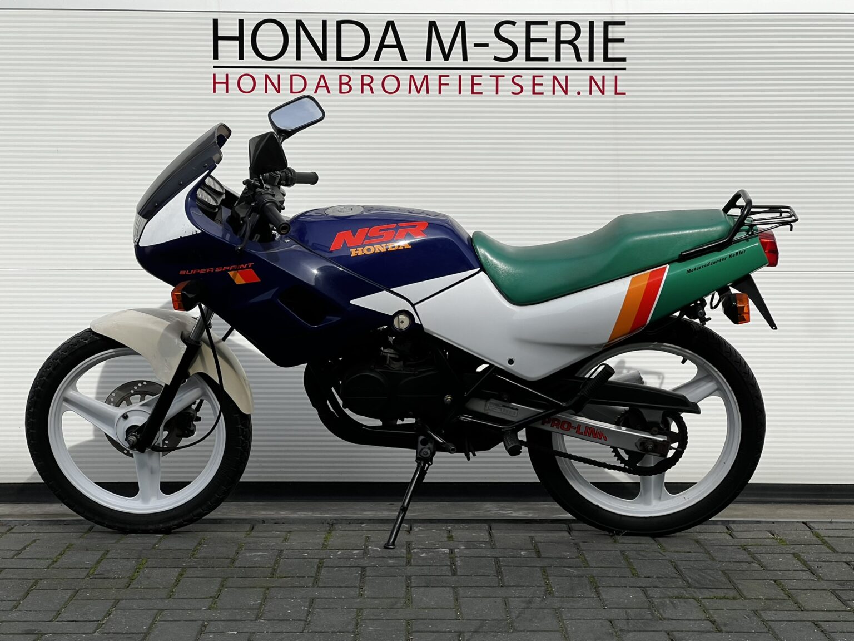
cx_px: 427
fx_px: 1900
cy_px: 320
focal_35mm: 77
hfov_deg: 25.3
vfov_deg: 19.1
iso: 32
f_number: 2.8
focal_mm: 9
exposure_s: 1/1024
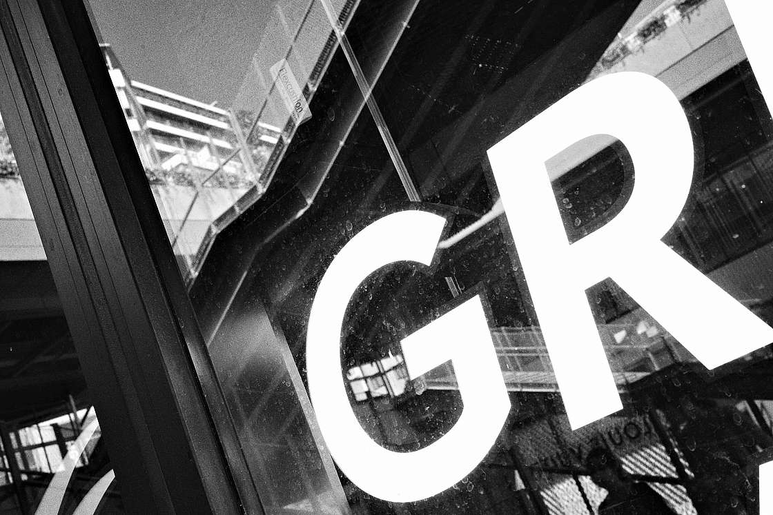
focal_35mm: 40
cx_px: 386
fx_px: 859
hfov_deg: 48.5
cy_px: 258
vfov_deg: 33.4
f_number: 11
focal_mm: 26
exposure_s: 1/40
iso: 250
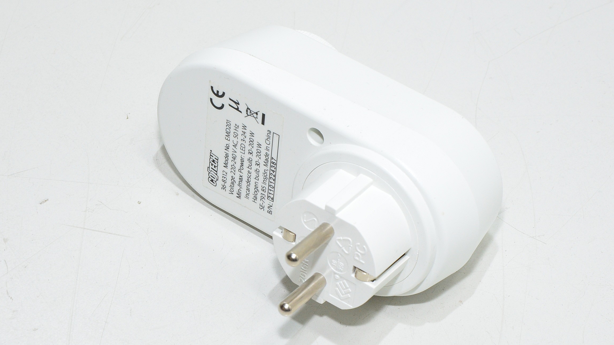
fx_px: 2858
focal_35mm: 176
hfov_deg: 12.3
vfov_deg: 6.9
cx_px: 325
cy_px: 190
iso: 1600
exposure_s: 1/50
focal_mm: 105
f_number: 16
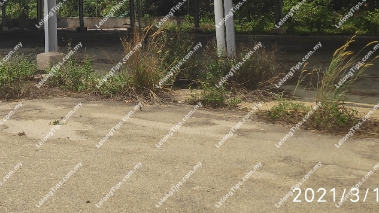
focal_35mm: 47
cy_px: -78
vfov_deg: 22.3
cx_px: 78
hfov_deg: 41.9
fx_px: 472
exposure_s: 1/3200
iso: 100
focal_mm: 3.94
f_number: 1.9
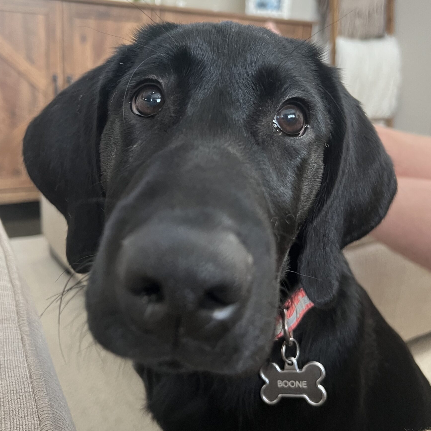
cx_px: 203
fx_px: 479
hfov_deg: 48.4
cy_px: 191
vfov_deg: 48.4
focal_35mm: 34
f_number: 1.5
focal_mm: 5.7
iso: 320
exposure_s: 1/60
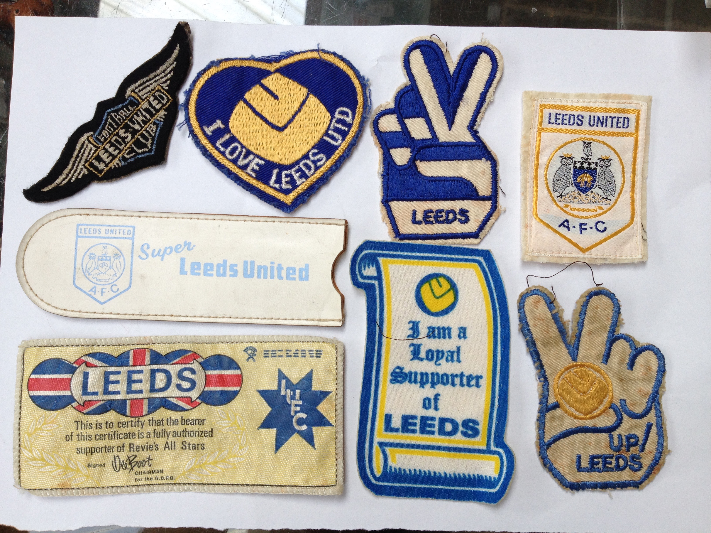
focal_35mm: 35
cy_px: 266
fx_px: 719
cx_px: 356
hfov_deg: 52.6
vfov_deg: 40.7
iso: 50
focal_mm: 4.28
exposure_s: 1/204
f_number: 2.4
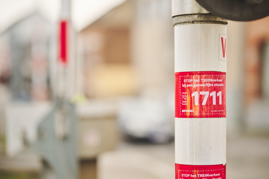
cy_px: 90
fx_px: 635
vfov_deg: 16.1
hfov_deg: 23.9
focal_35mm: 85
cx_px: 134
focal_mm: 85
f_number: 1.2
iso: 250
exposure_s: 1/8000
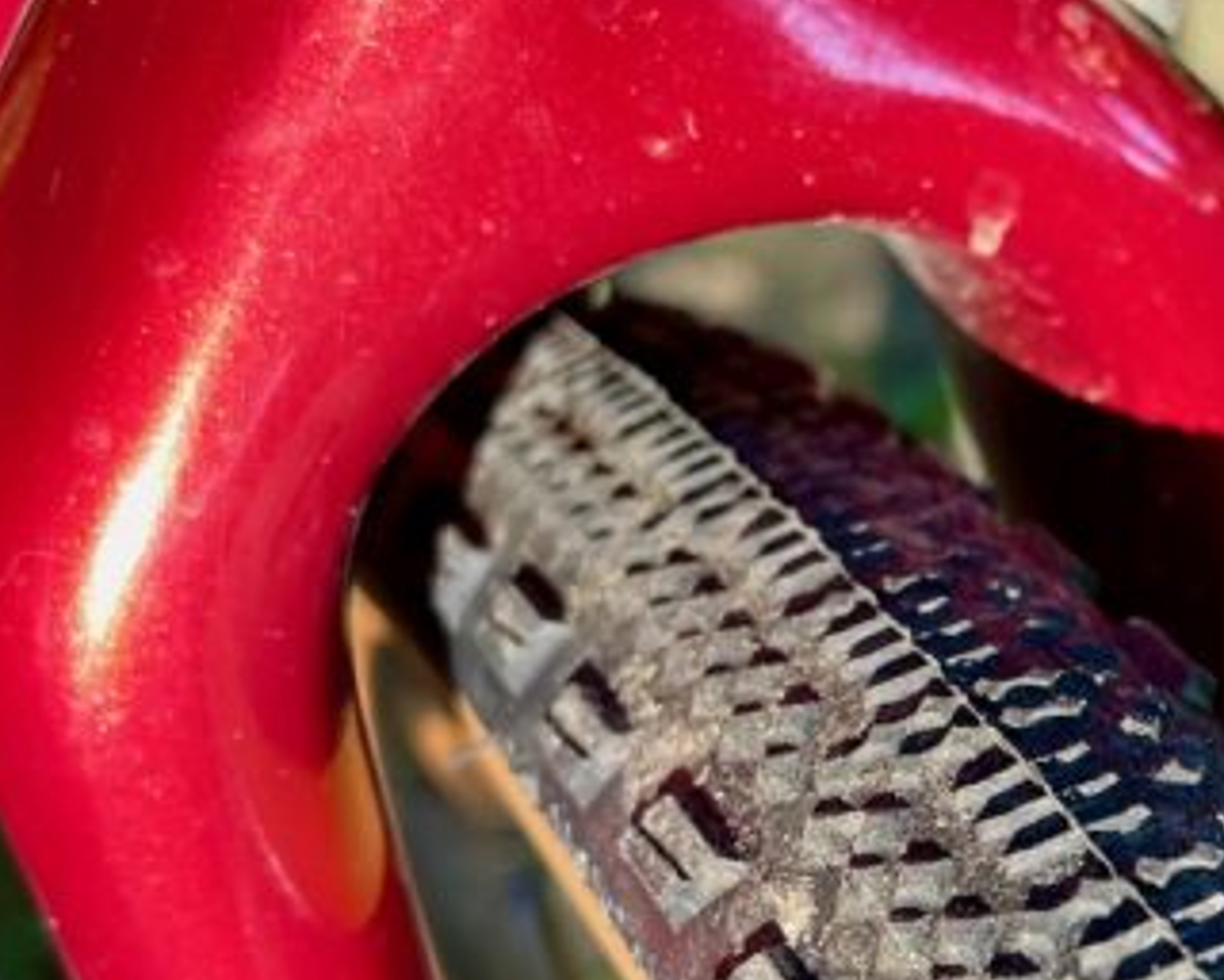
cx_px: 1121
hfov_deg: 29.6
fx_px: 2210
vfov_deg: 24.8
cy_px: 708
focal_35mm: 61
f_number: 1.6
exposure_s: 1/115
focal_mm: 5.1
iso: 125
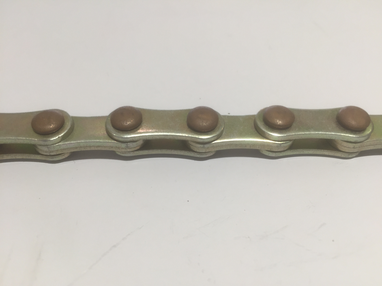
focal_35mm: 29
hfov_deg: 61.7
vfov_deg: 48.2
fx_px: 320
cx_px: 191
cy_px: 143
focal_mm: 4.15
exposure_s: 1/100
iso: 50
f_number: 2.2
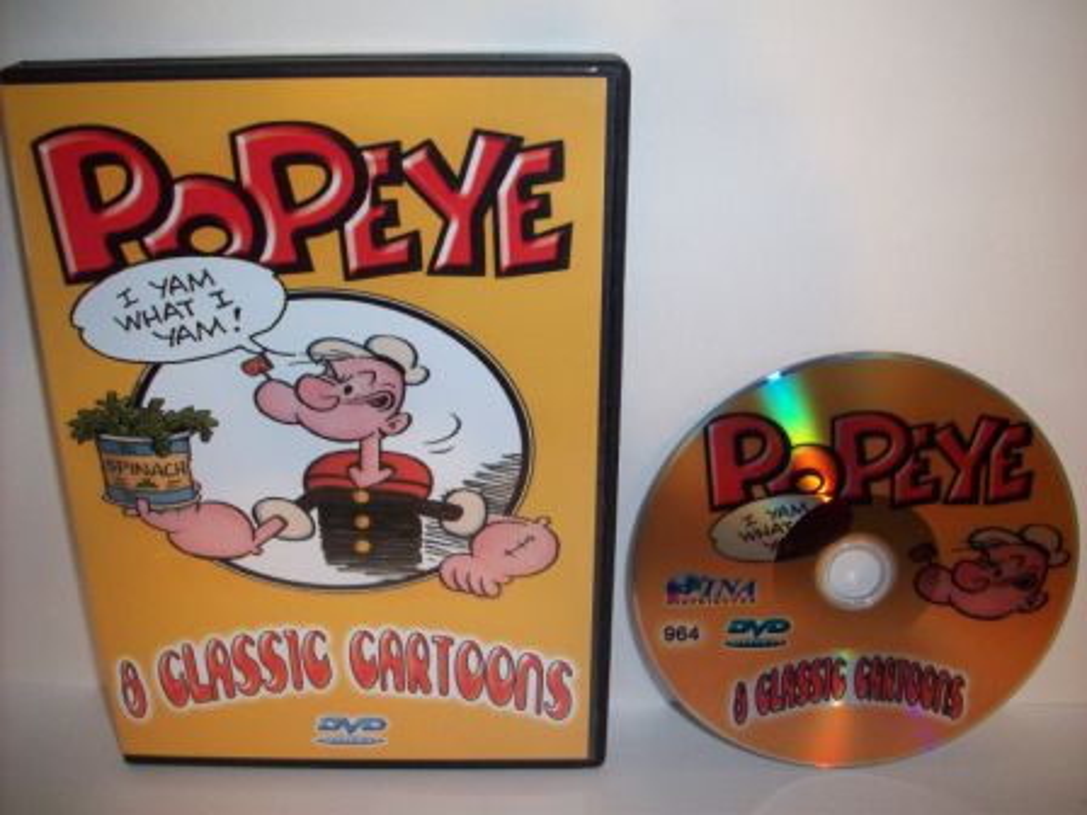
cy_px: 408
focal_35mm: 37
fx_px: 1162
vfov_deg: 38.7
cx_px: 544
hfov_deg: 50.1
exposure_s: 1/45
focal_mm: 6.2
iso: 160
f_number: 2.8
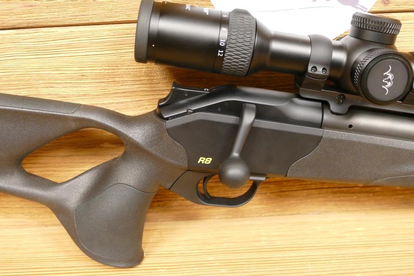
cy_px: 138
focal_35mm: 38
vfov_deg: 35.1
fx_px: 437
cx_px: 207
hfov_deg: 50.7
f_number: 3.1
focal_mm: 13.97
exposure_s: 1/50
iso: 1600
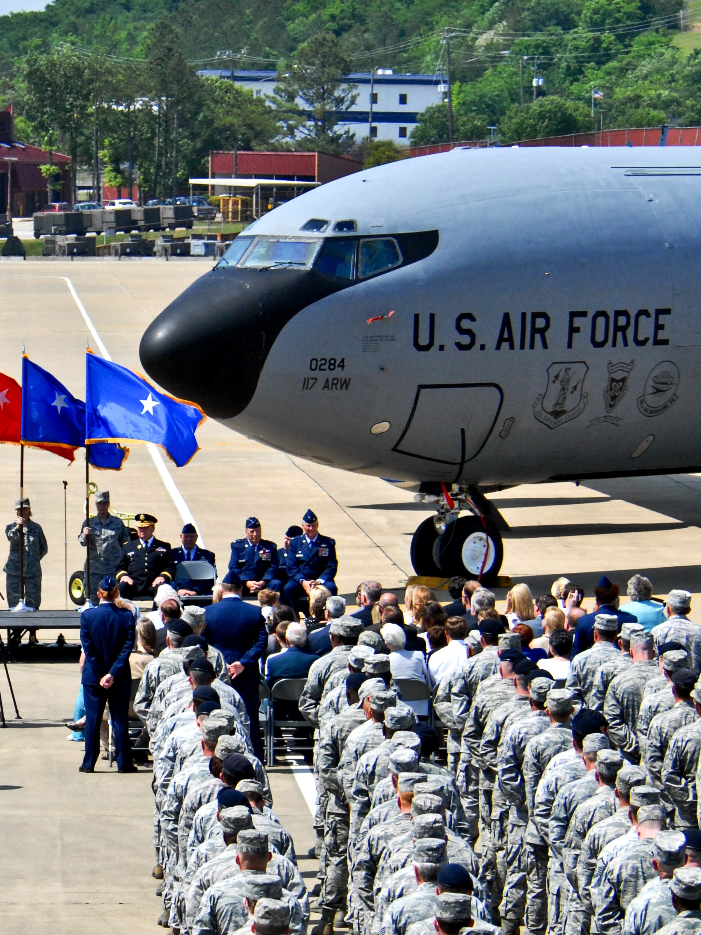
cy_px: 553
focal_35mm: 223
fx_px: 6023
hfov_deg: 6.6
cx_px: -76
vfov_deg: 8.9
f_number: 6.3
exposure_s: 1/2000
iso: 400
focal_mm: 80
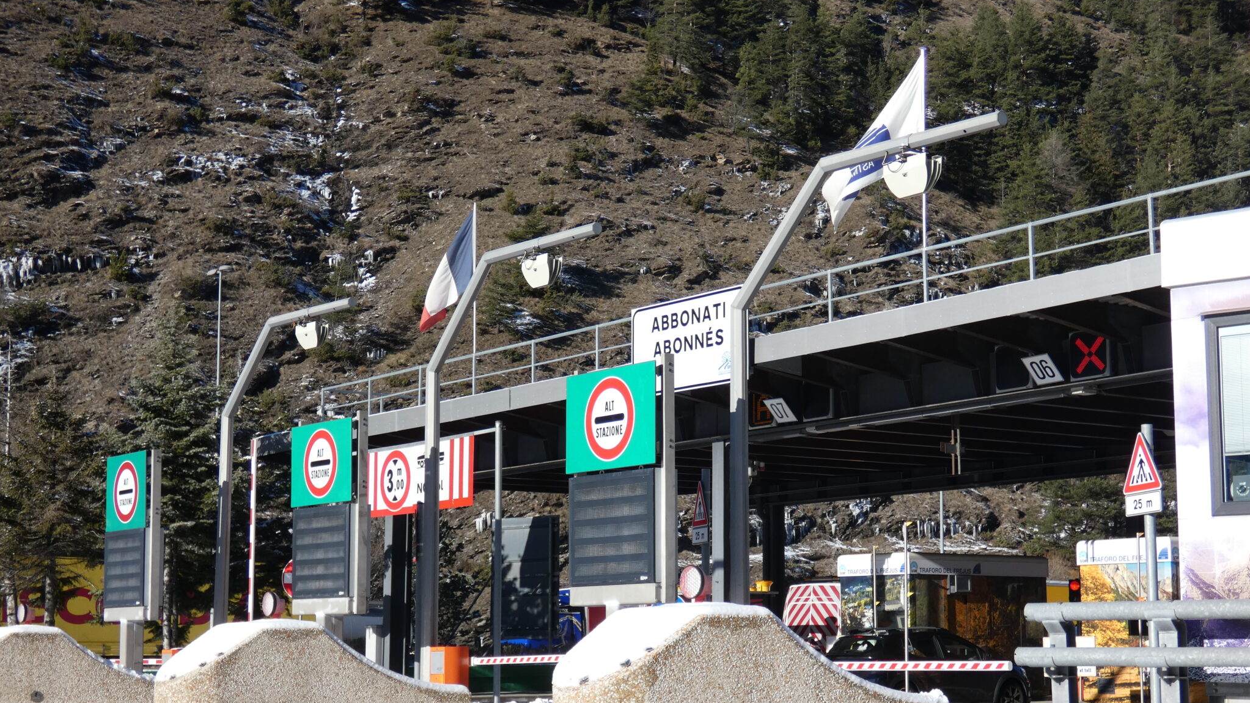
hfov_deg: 34.9
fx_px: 1989
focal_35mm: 60
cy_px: 442
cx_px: 625
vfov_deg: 20.0
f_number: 4
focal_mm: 9.9
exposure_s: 1/640
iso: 80
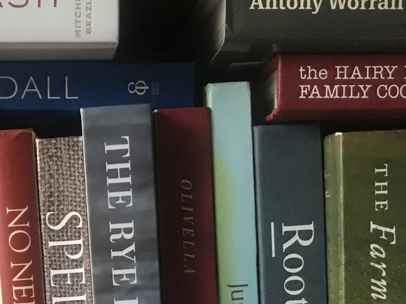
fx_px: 903
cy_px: 343
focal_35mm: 77
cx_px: 72
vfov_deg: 18.3
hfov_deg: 24.9
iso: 100
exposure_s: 1/17
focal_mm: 3.99
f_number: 1.8
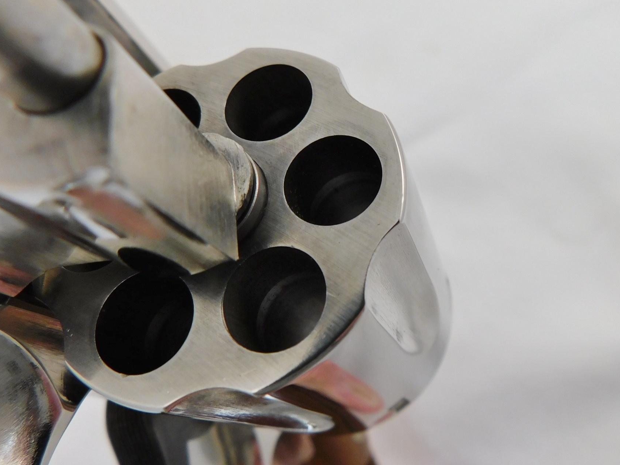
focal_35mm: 31
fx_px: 555
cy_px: 225
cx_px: 410
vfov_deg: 45.4
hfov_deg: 57.2
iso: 125
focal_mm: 4
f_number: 3
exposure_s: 1/80
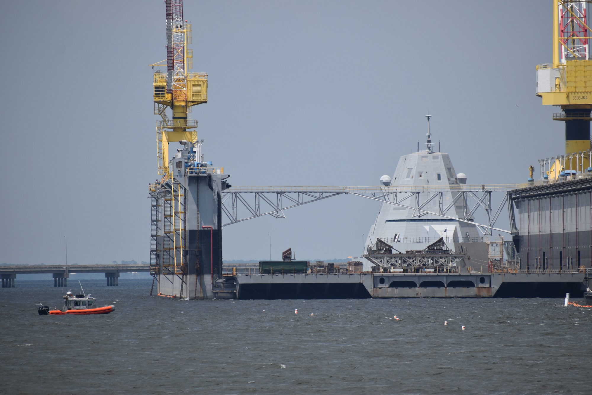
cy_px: 198
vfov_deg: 3.1
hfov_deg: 4.6
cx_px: 296
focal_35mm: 450
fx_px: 7399
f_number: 6.3
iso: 200
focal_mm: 300
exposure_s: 1/1250
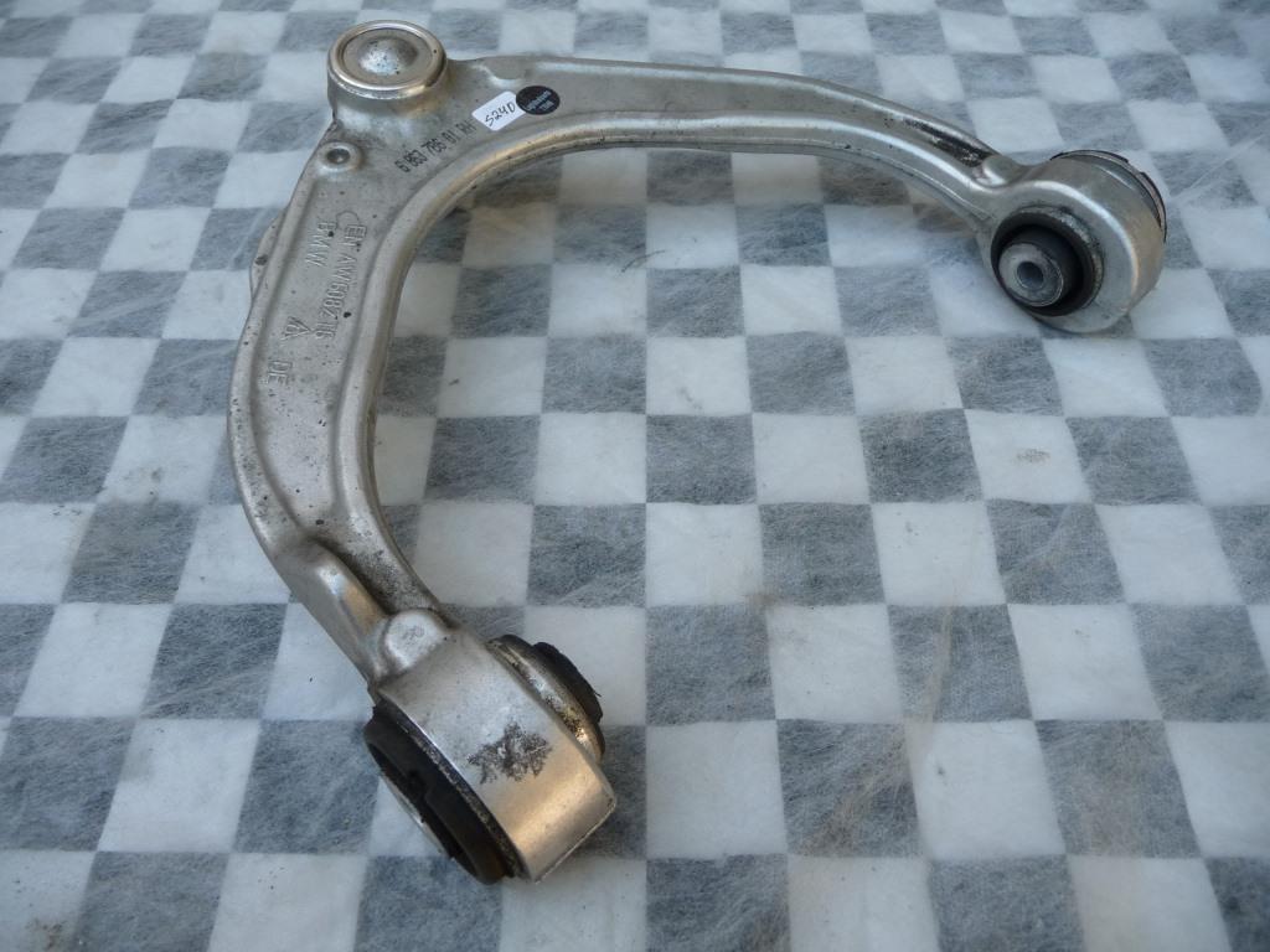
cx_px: 635
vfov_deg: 49.7
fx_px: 1027
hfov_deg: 63.4
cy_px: 476
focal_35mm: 28
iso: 100
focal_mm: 4.7
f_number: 3.3
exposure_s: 1/125
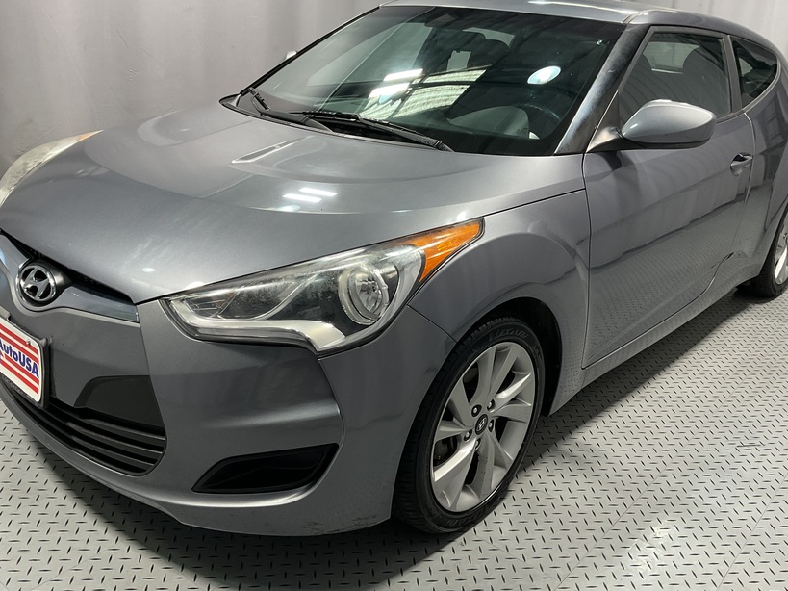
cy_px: 279
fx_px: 774
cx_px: 401
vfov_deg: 41.8
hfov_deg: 54.0
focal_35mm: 34
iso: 64
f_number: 1.8
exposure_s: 1/120
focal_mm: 3
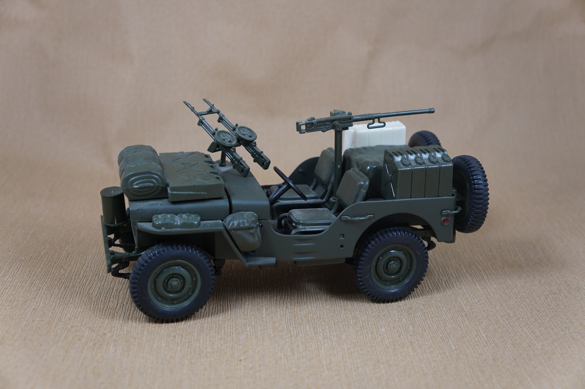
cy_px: 194
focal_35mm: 48
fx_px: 779
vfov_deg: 28.0
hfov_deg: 41.1
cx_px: 292
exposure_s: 1/60
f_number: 4
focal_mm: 32
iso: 400
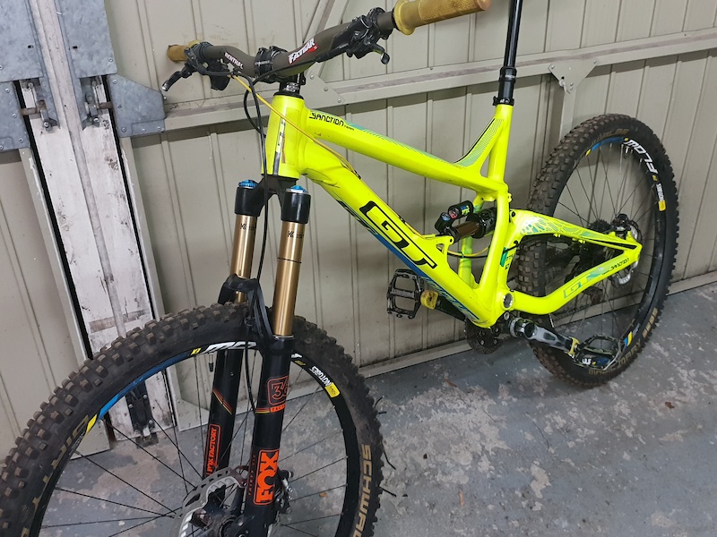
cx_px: 358
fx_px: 539
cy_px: 268
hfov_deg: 67.3
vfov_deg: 53.1
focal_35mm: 26
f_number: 1.5
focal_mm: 4.3
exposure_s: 1/50
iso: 250
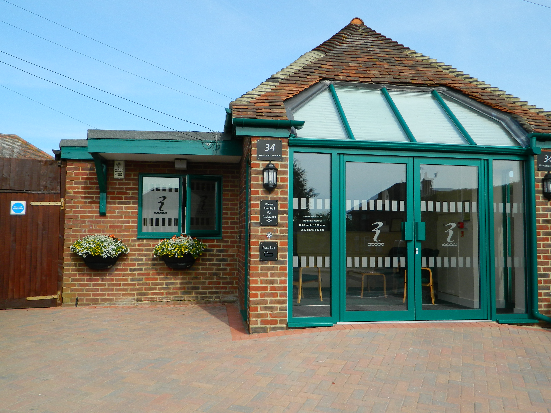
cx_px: 286
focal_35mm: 30
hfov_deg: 59.9
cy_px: 206
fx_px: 478
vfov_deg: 46.8
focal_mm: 5.1
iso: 80
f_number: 3.2
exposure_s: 1/800
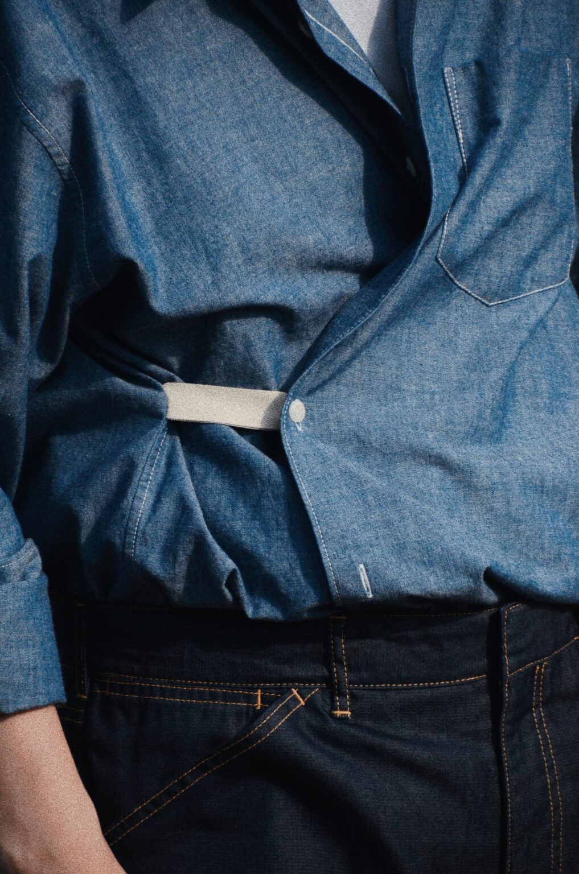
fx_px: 7271
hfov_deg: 4.6
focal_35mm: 300
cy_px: 437
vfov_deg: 6.9
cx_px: 290
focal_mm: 200
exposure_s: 1/4000
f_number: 6.3
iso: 800
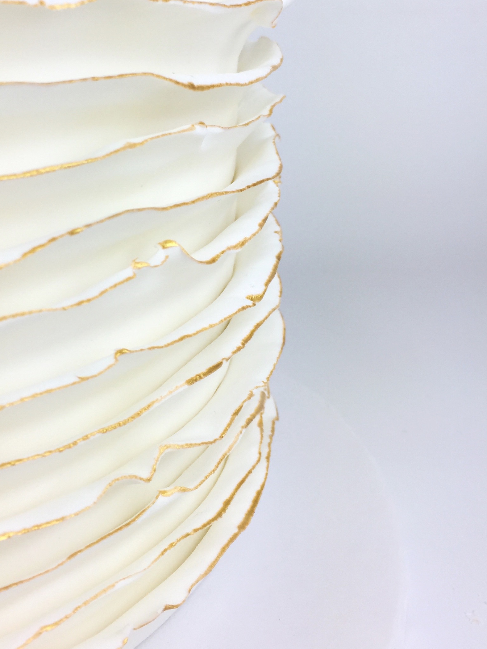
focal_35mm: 45
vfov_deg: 41.8
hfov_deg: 32.0
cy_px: 245
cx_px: 177
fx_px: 844
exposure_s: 1/311
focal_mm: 4.15
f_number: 2.2
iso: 32
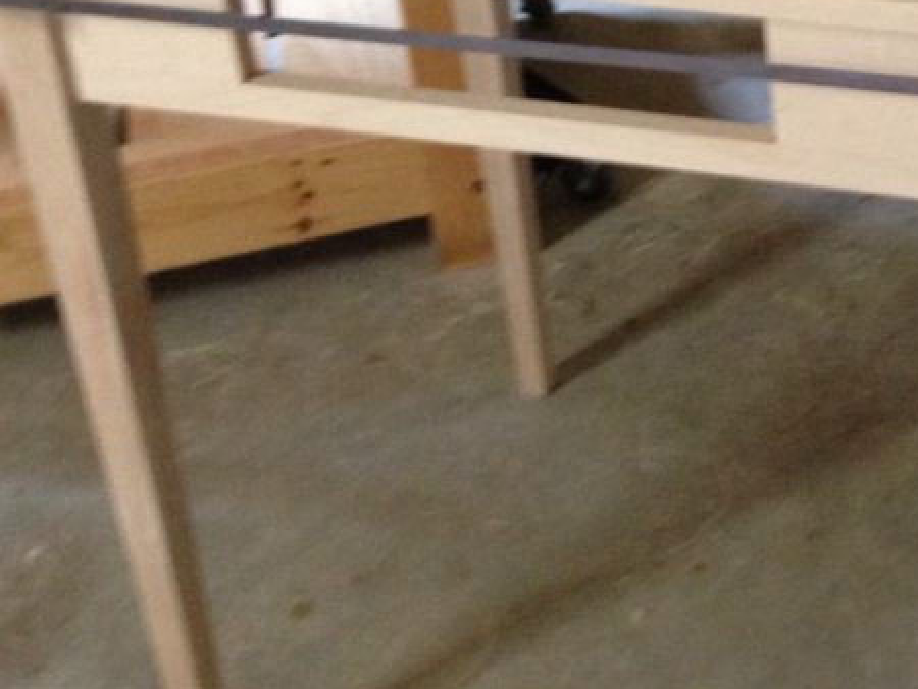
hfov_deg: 21.2
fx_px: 2335
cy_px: -53
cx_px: 996
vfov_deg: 16.3
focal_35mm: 88
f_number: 2.4
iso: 320
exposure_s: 1/20
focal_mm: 4.13
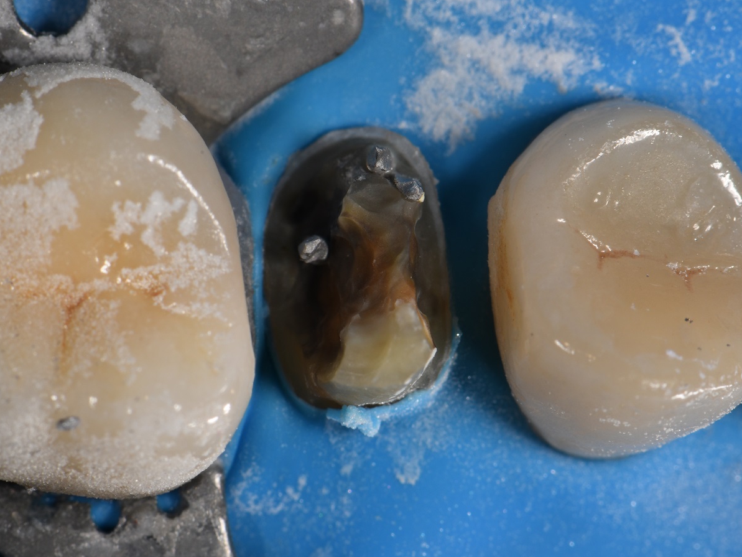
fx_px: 3666
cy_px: 278
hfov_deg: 11.6
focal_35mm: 171
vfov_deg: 8.7
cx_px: 329
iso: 200
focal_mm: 105
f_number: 32
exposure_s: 1/160
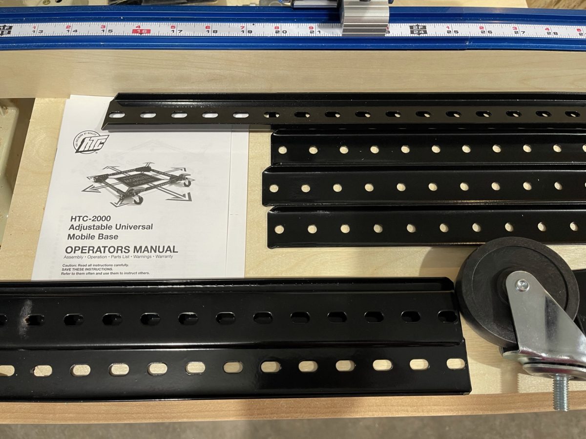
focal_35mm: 26
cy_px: 220
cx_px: 293
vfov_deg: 53.1
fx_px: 440
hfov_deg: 67.3
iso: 160
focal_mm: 5.1
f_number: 1.6
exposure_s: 1/60
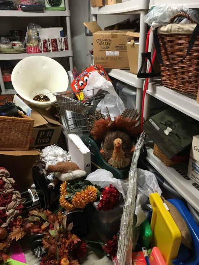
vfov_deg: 61.7
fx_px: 222
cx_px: 100
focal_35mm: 29
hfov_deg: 48.2
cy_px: 132
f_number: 2.2
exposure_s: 1/20
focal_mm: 4.15
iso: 200
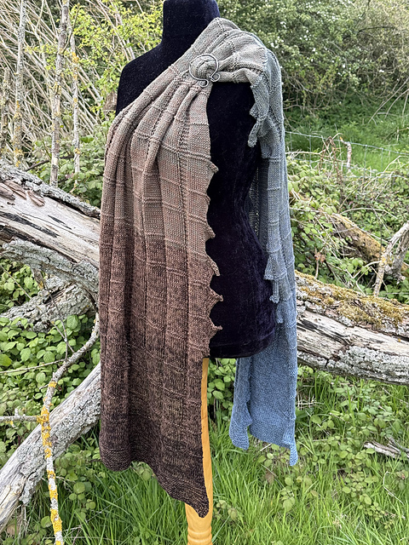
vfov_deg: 39.7
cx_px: 204
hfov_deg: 30.3
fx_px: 756
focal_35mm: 48
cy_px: 272
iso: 64
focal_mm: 6.76
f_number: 1.78
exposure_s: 1/442
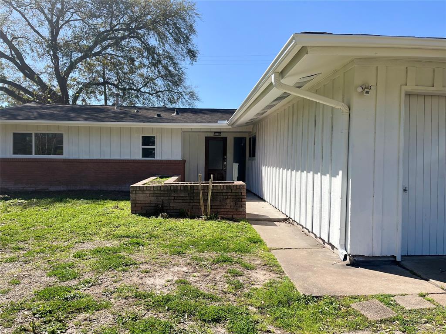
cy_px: 167
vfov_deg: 53.1
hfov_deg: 67.3
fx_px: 335
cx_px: 223
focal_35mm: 26
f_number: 1.6
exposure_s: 1/2571
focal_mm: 5.1
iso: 50
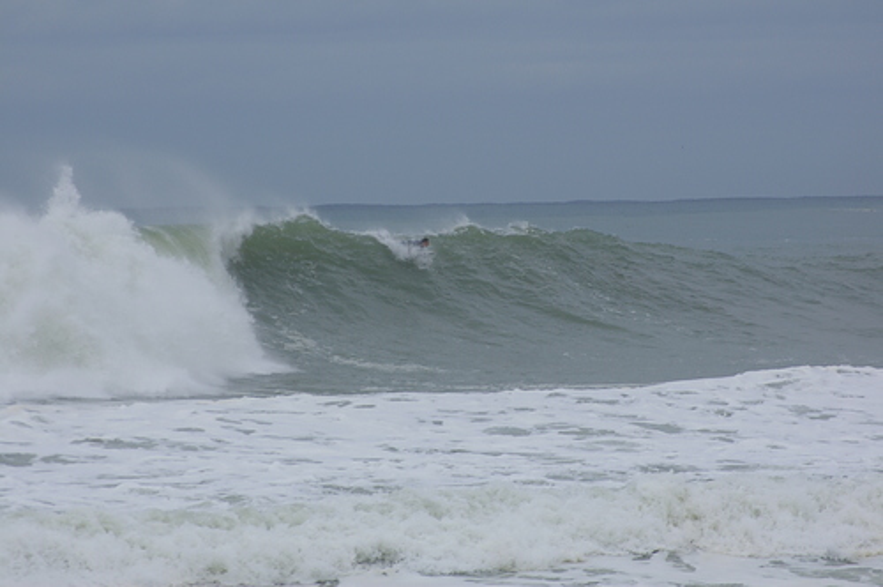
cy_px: 294
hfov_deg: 6.9
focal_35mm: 300
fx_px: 7349
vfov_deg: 4.6
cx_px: 442
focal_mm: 200
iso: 200
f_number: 8
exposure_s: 1/250
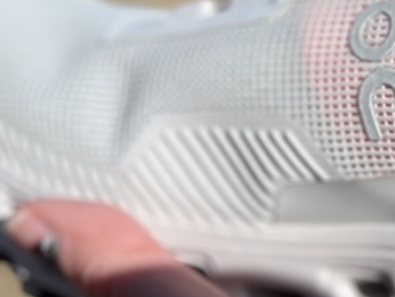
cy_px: 234
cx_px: 774
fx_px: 1211
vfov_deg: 13.9
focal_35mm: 106
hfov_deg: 15.2
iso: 50
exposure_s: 1/5587
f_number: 1.5
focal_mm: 5.7
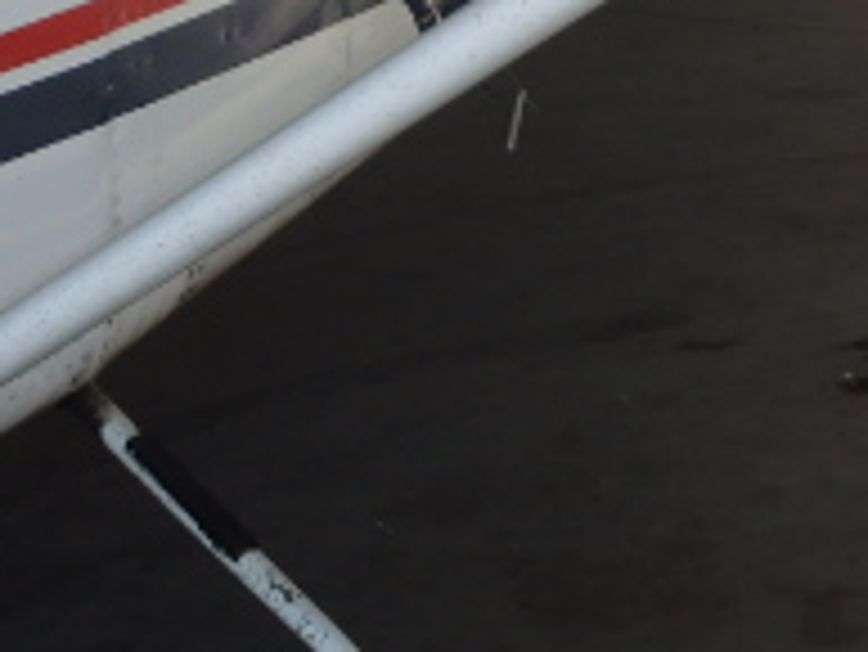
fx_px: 2333
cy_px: -175
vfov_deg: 15.2
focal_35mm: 93
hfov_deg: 21.1
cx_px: 400
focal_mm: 5
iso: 125
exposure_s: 1/250
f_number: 3.9
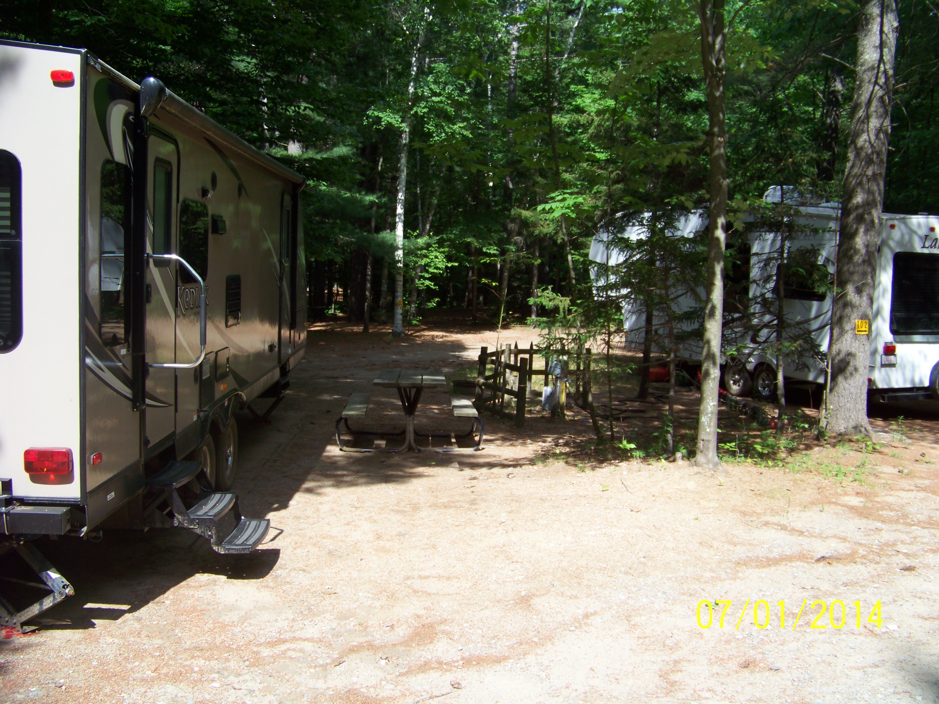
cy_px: 352
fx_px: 977
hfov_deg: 51.4
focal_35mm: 36
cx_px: 470
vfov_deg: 39.7
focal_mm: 5.85
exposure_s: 1/500
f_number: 2.8
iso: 66
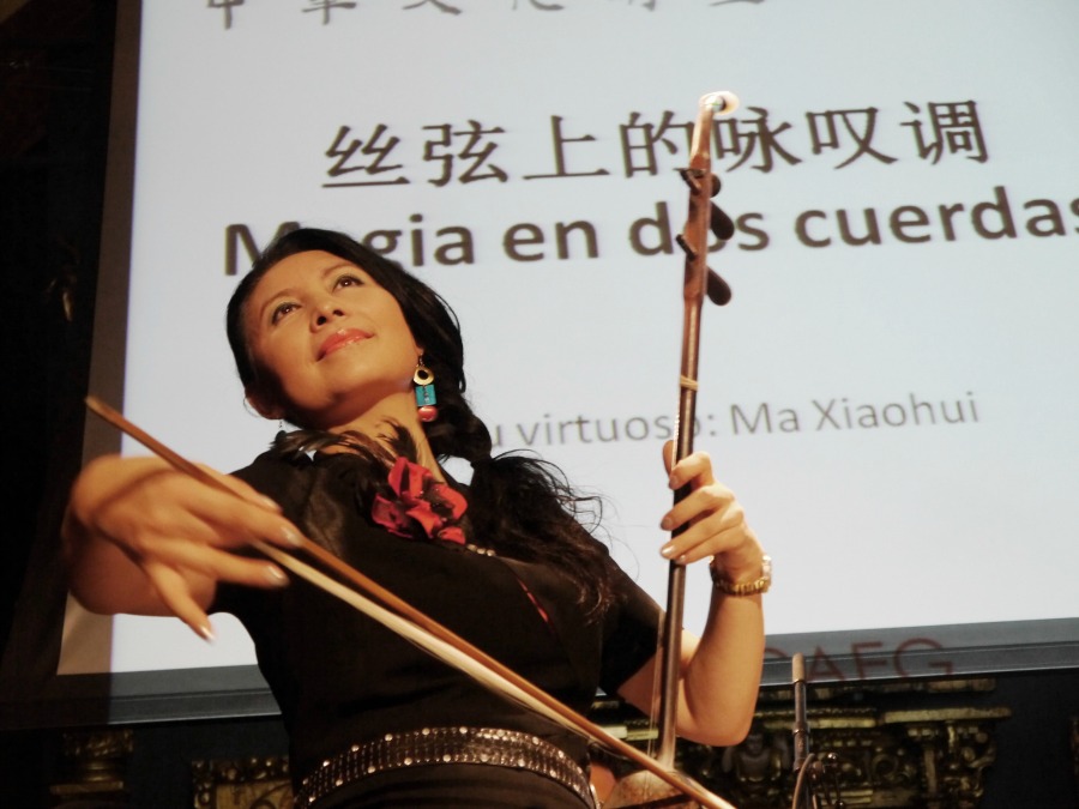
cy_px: 404
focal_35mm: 58
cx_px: 540
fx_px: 1808
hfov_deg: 33.2
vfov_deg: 25.2
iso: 1600
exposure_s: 1/20
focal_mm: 29
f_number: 4.9
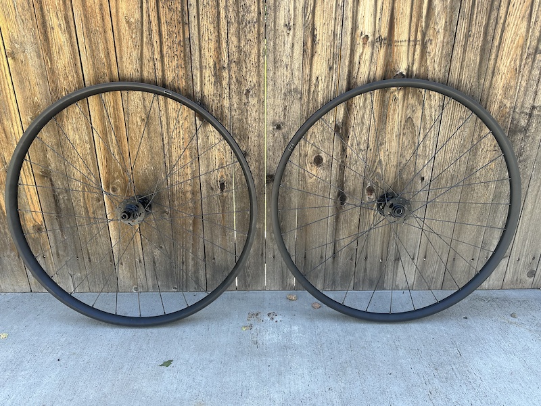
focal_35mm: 24
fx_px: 375
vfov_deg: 56.8
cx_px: 270
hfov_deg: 71.6
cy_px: 203
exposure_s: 1/355
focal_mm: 6.86
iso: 80
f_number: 1.78
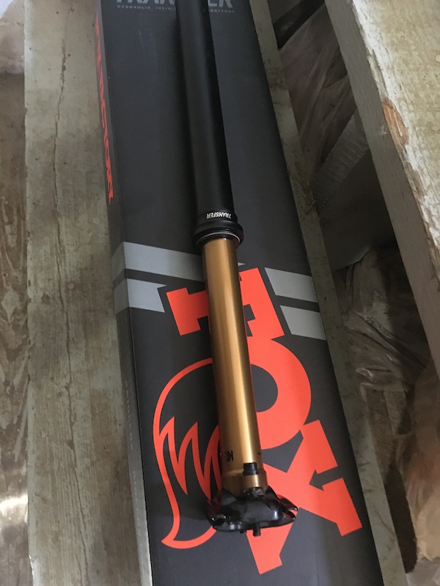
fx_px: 491
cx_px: 220
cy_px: 293
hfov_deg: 48.2
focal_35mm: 29
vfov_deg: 61.7
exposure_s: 1/15
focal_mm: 4.15
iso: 320
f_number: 2.2
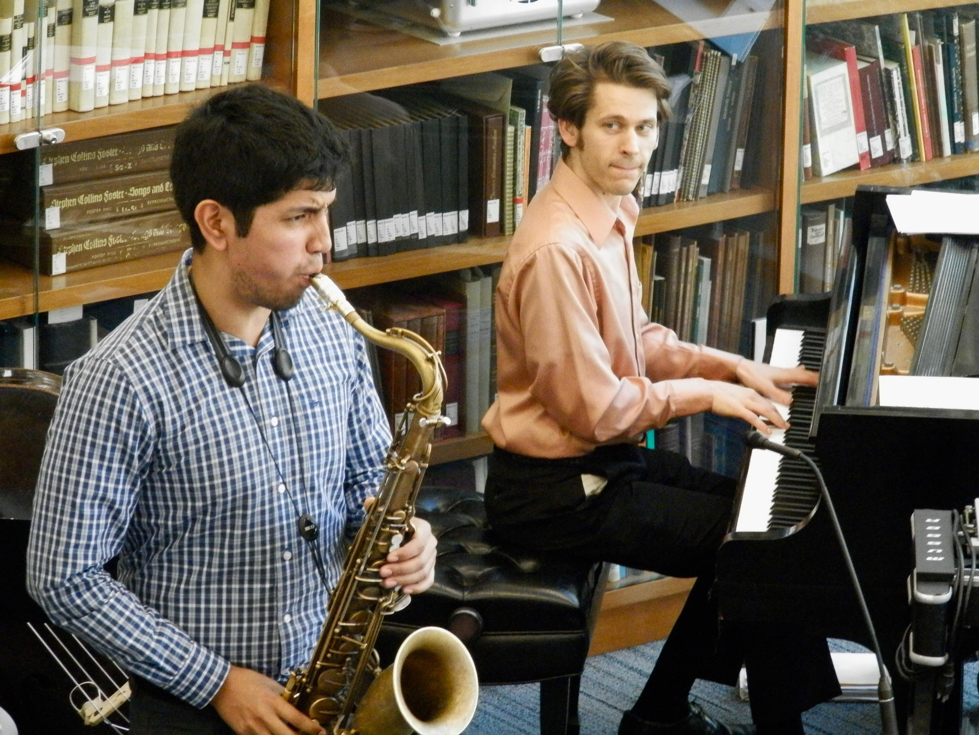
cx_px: 490
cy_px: 368
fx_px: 5091
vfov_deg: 8.2
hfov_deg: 11.0
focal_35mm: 180
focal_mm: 32.1
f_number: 5.1
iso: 1000
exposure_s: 1/30
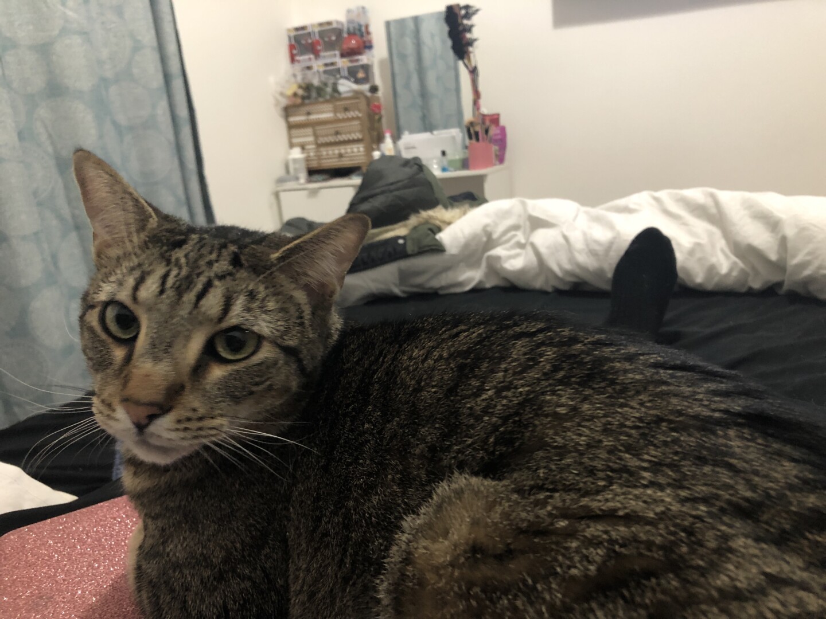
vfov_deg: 49.7
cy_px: 310
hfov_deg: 63.4
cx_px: 413
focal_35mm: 28
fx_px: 668
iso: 80
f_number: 1.8
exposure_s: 1/7
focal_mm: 3.99
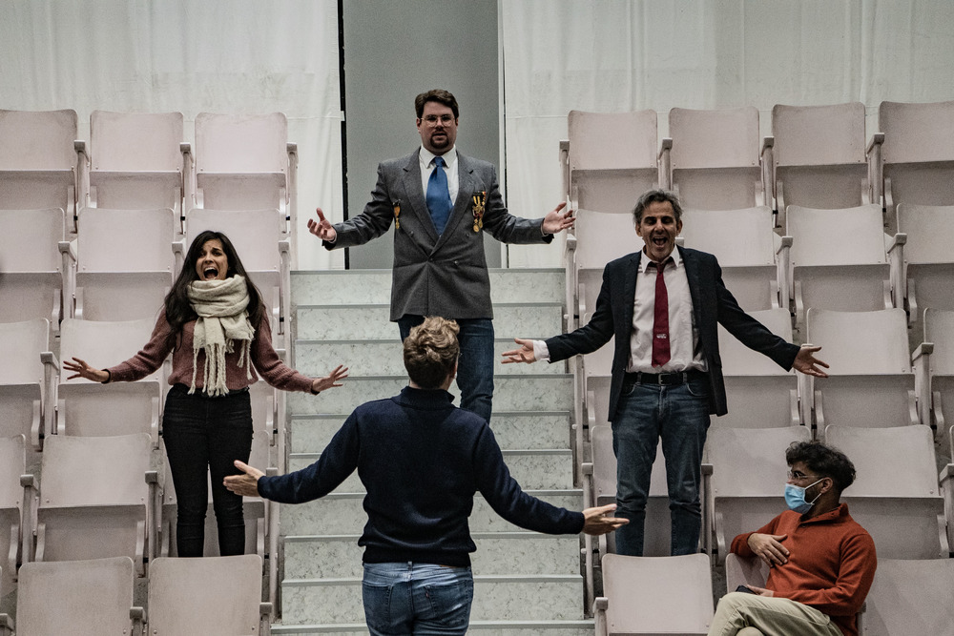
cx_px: 477
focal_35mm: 105
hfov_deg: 19.5
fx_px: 2783
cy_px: 318
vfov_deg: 13.0
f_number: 4.5
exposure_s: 1/160
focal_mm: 70
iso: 2000
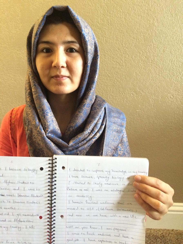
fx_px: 204
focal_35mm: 29
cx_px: 92
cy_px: 122
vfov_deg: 61.7
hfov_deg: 48.2
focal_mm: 4.15
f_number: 2.2
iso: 250
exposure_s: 1/20
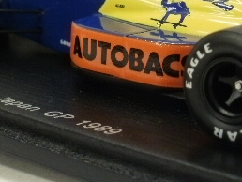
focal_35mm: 109
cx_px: 158
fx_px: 763
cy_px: 40
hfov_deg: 18.0
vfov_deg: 13.5
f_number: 4
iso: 125
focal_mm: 7.7
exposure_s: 1/15
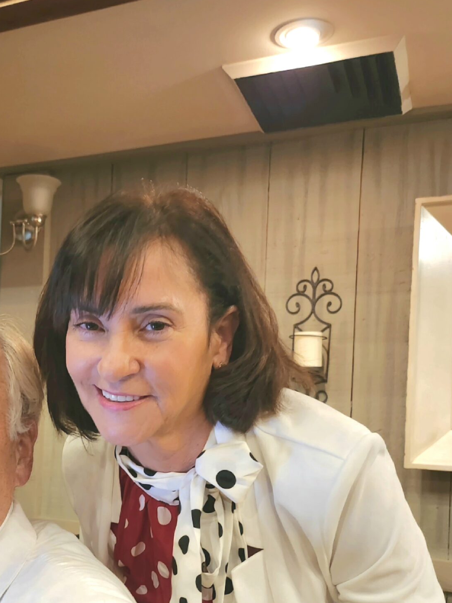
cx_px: 83
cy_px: 443
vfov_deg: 43.5
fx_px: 731
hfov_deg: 33.3
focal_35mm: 42
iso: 640
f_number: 1.8
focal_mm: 5
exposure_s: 1/30
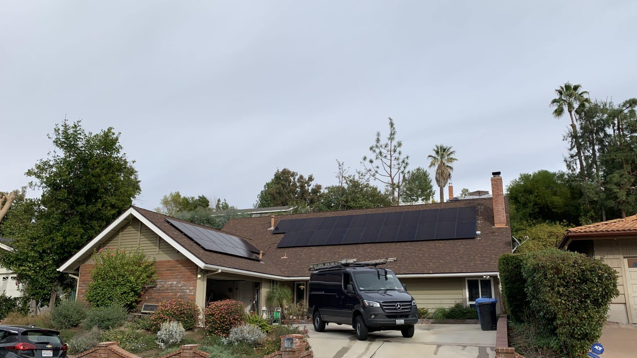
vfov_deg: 40.0
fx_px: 490
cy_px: 212
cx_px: 324
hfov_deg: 66.1
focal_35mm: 29
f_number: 1.8
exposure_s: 1/1689
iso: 25
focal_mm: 4.25
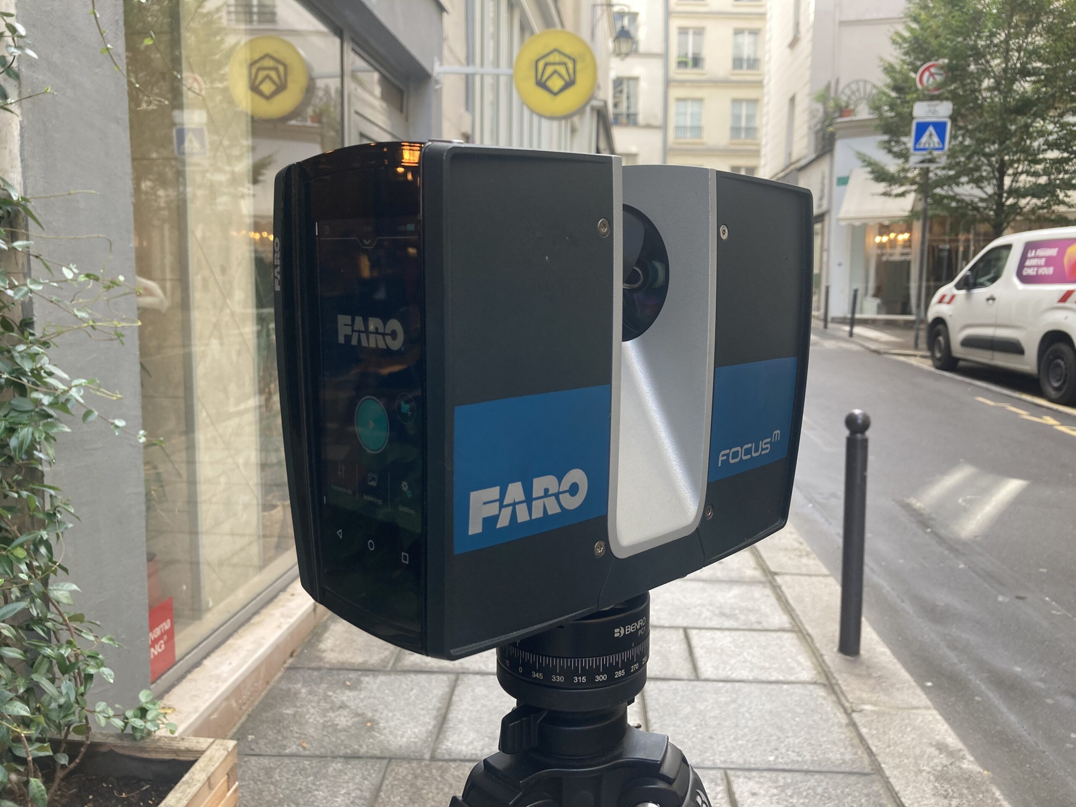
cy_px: 404
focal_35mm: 28
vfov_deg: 49.7
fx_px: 870
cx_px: 538
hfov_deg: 63.4
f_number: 1.8
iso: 40
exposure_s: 1/100
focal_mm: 3.99
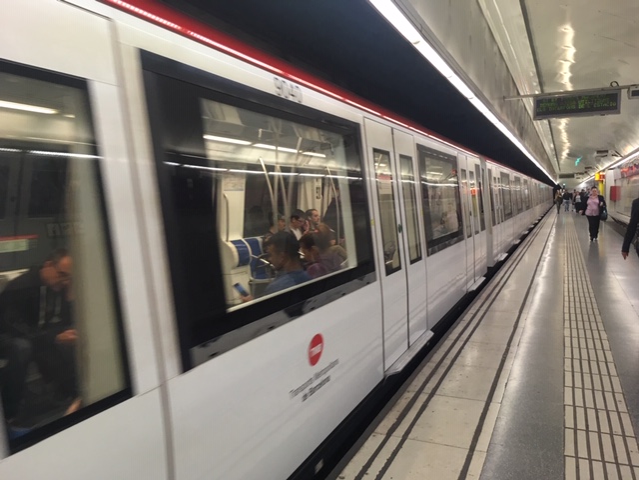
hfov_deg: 61.7
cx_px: 320
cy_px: 240
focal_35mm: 29
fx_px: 535
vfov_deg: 48.2
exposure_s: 1/33
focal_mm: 4.15
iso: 100
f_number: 2.2
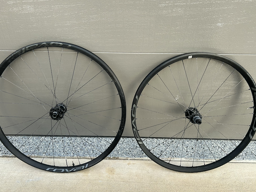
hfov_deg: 61.6
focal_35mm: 29
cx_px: 124
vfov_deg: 48.2
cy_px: 95
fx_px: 215
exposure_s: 1/121
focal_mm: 5.7
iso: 100
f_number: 1.5
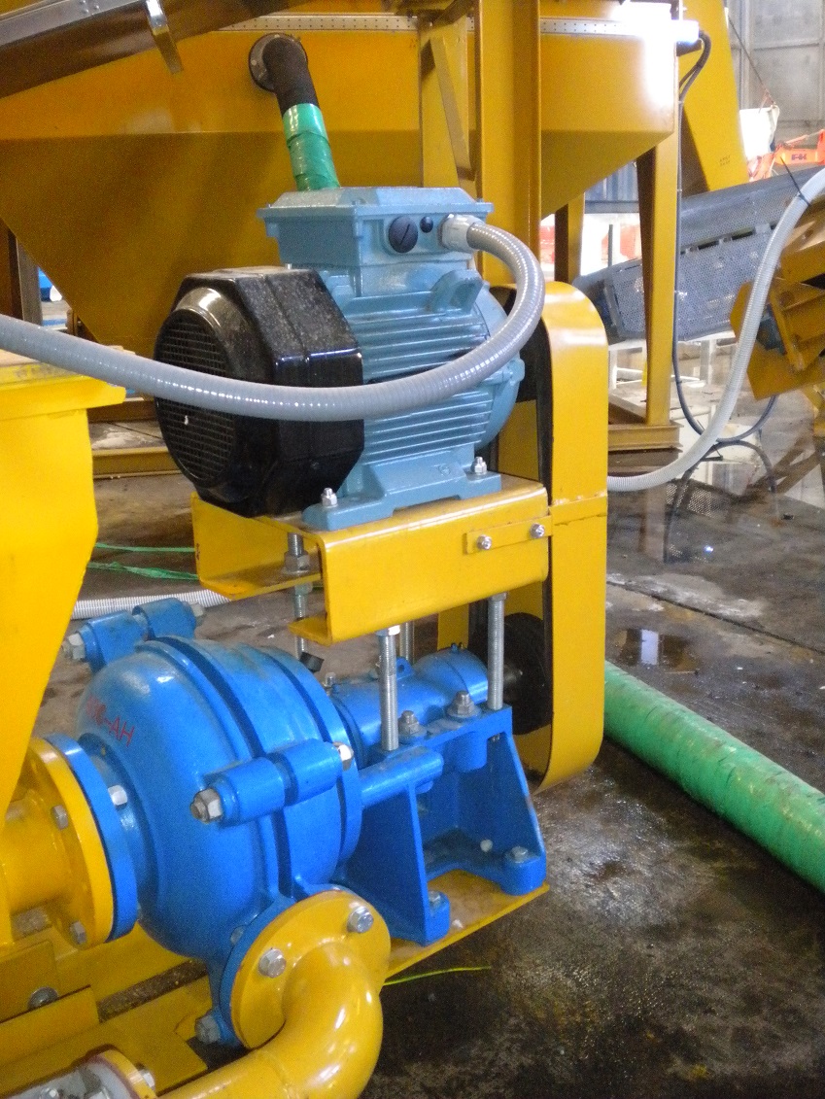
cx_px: 412
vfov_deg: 52.6
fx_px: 1112
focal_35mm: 35
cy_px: 550
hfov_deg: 40.7
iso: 800
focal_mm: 6.3
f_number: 3.1
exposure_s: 1/30
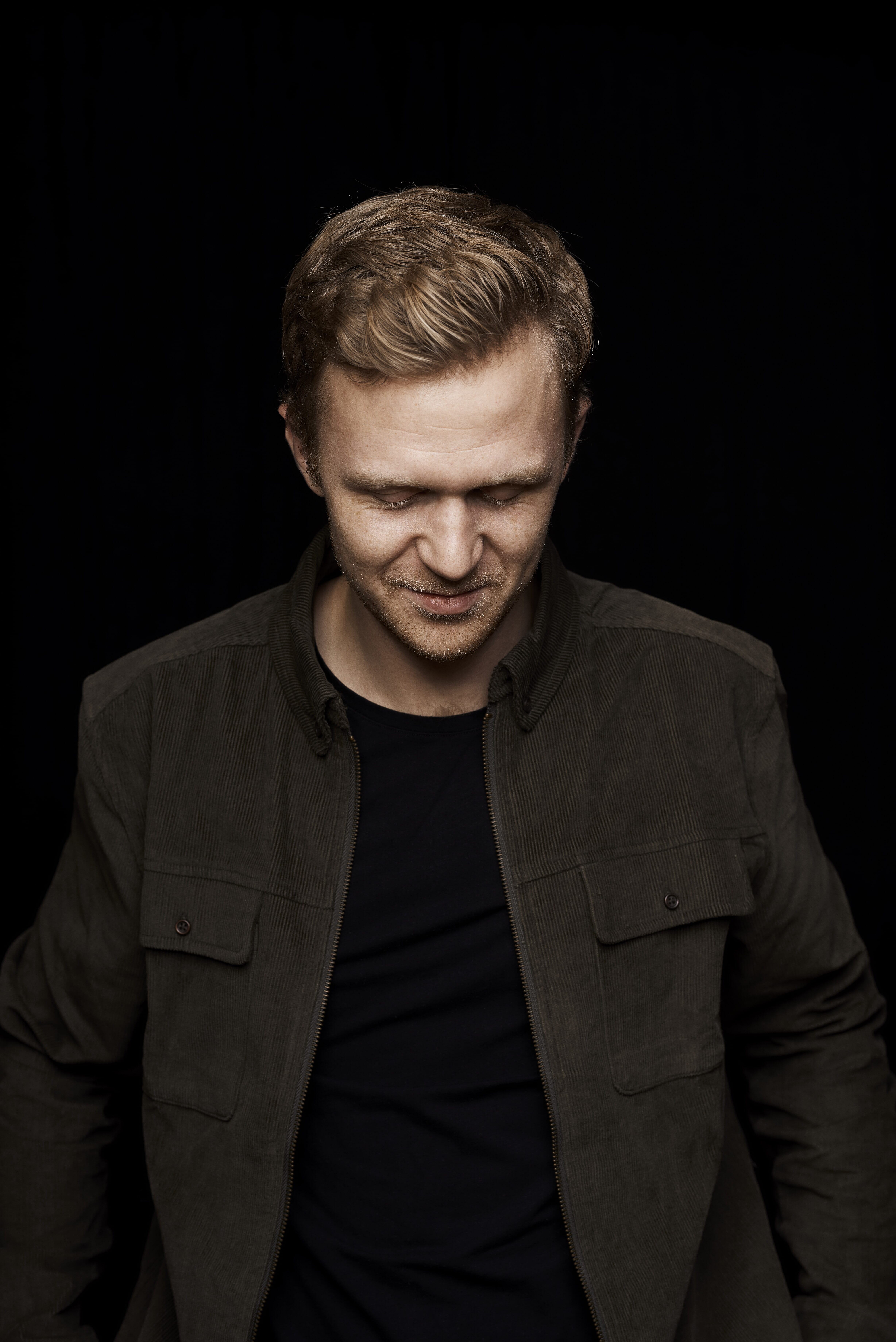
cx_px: 448
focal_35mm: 85
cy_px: 671
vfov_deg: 23.9
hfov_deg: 16.1
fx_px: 3171
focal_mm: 85
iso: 200
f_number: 5.6
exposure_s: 1/250
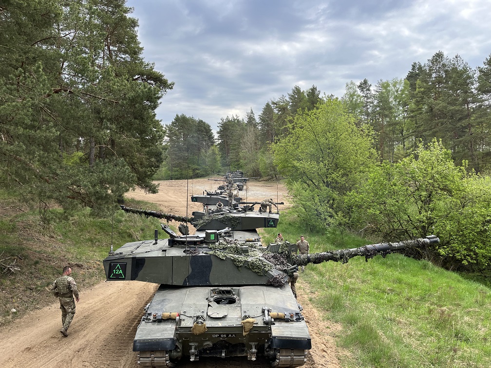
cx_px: 246
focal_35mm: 26
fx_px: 369
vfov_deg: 53.1
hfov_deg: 67.3
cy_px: 184
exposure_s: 1/1802
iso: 50
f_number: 1.6
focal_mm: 5.1
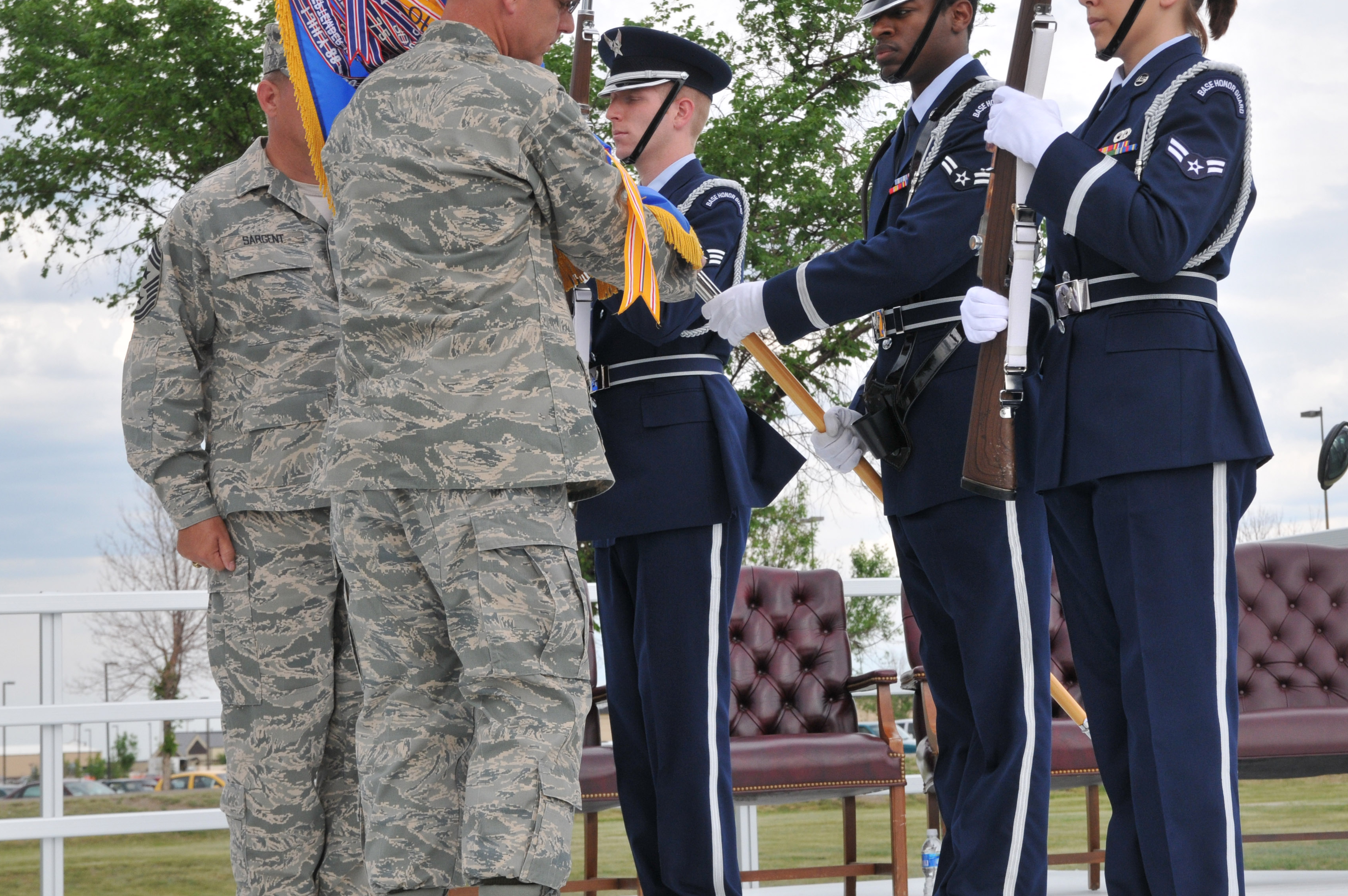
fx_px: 3515
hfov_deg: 21.7
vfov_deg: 14.5
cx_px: 742
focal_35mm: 94
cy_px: 396
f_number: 10
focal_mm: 50
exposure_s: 1/320
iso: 400
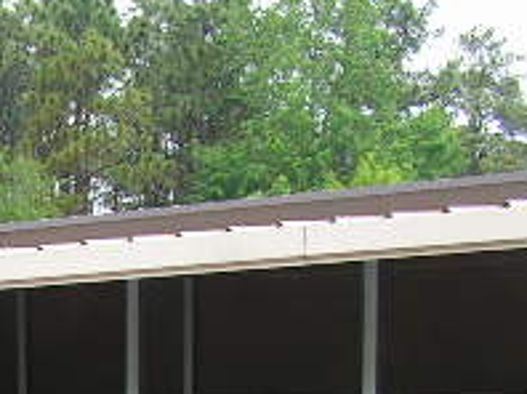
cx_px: -93
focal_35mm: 123
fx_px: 1870
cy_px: 578
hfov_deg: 15.5
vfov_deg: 11.6
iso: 50
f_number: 4.5
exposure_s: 1/50
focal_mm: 6.3
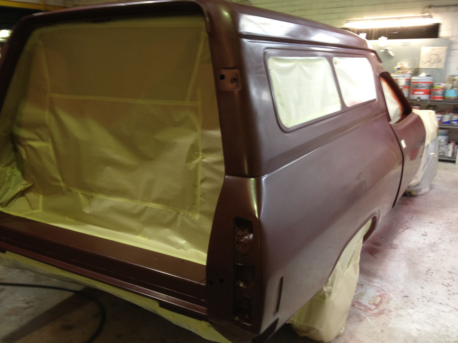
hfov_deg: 52.6
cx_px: 229
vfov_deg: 40.7
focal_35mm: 35
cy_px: 172
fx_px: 463
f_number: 2.4
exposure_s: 1/20
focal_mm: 4.28
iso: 64
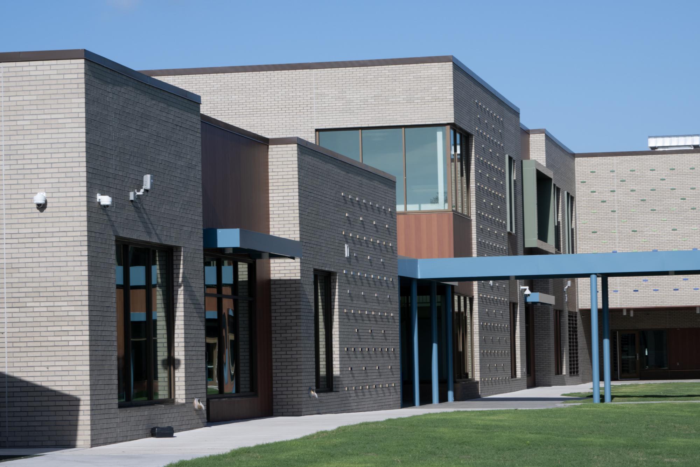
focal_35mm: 125
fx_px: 2430
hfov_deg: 16.4
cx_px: 350
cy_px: 234
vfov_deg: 11.0
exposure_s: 1/200
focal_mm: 125
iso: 400
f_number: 25
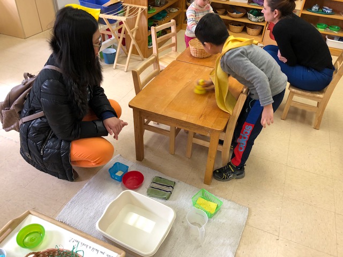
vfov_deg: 49.7
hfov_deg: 63.4
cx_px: 172
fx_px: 277
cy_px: 128
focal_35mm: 28
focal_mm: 3.99
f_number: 1.8
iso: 40
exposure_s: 1/24
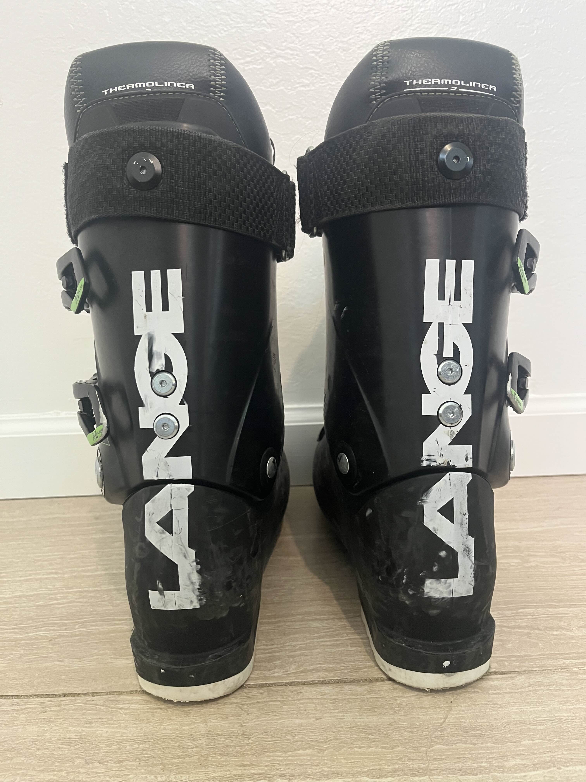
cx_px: 293
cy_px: 391
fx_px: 587
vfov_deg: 67.3
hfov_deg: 53.1
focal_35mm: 26
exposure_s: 1/60
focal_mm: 5.1
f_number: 1.6
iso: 500
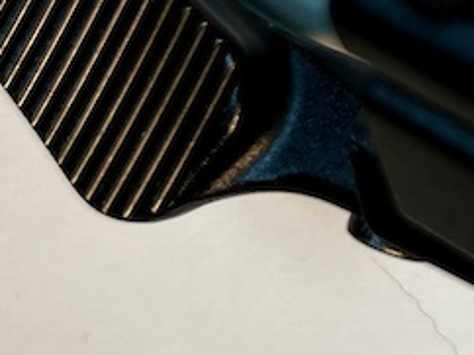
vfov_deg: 16.8
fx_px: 1176
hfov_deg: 20.5
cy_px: 0
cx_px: 640
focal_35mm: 86
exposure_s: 1/121
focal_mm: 5.1
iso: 32
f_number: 1.6
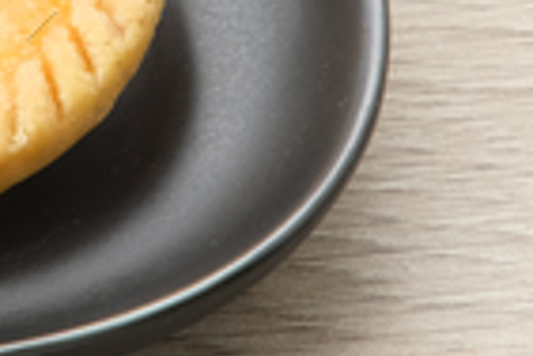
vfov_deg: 2.6
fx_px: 7920
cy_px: -180
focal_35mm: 535
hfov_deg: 3.8
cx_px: -166
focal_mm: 85
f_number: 11
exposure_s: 1/100
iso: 400
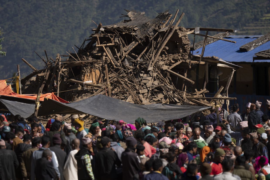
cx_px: 135
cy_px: 90
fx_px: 1739
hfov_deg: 8.9
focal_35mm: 232
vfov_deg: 5.9
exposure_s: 1/3200
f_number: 2.8
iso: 125
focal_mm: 155
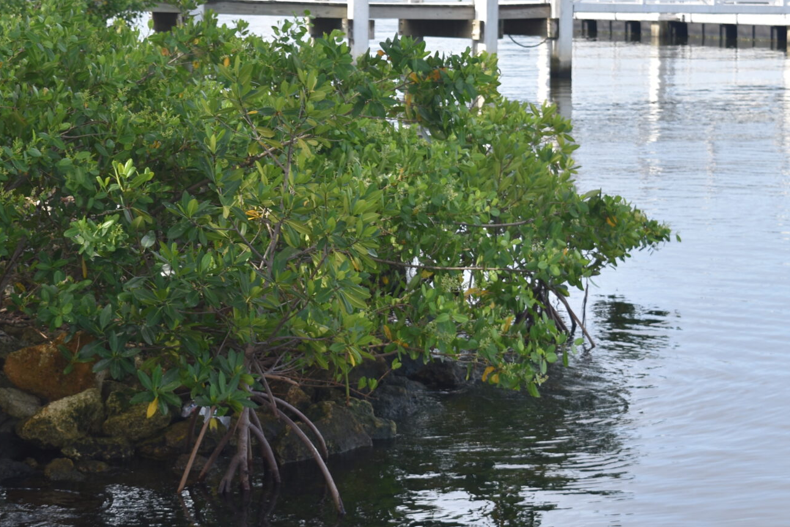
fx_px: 2348
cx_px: 217
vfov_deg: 12.8
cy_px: 212
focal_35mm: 107
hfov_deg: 19.0
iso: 100
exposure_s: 1/160
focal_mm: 36
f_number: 6.3
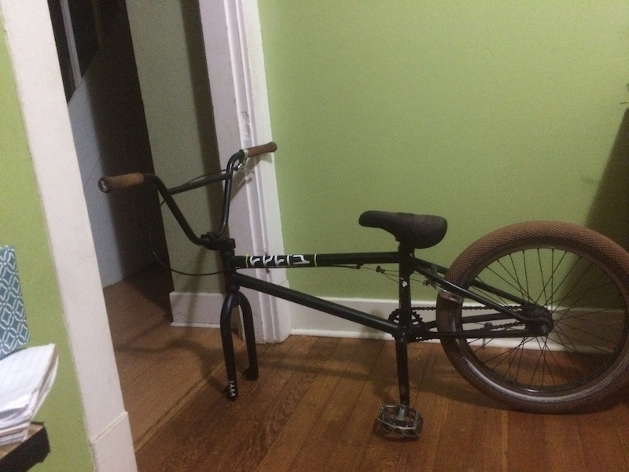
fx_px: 527
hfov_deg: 61.7
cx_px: 314
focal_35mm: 29
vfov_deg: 48.2
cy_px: 236
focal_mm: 4.15
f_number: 2.2
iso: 640
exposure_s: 1/15
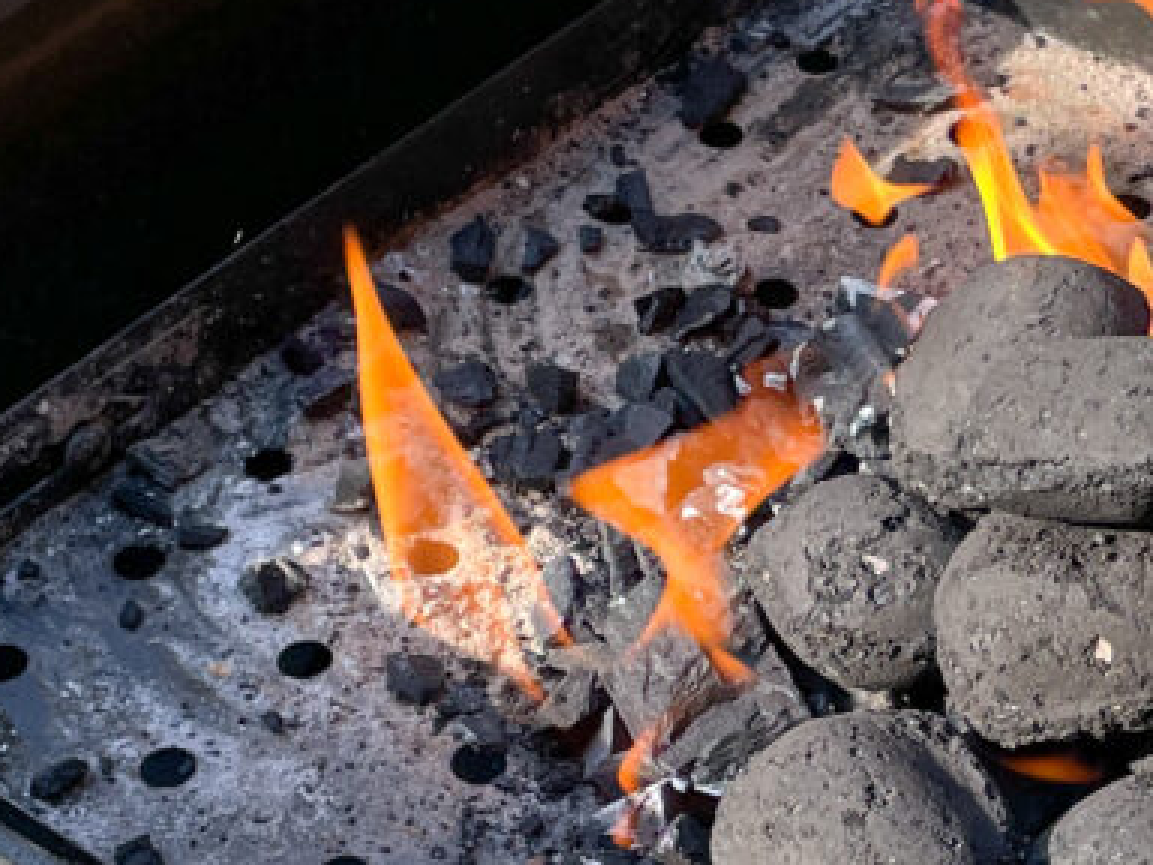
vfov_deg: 14.2
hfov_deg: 18.4
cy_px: 628
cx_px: 1135
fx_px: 3464
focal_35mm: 104
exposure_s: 1/500
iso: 32
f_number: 1.6
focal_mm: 4.2
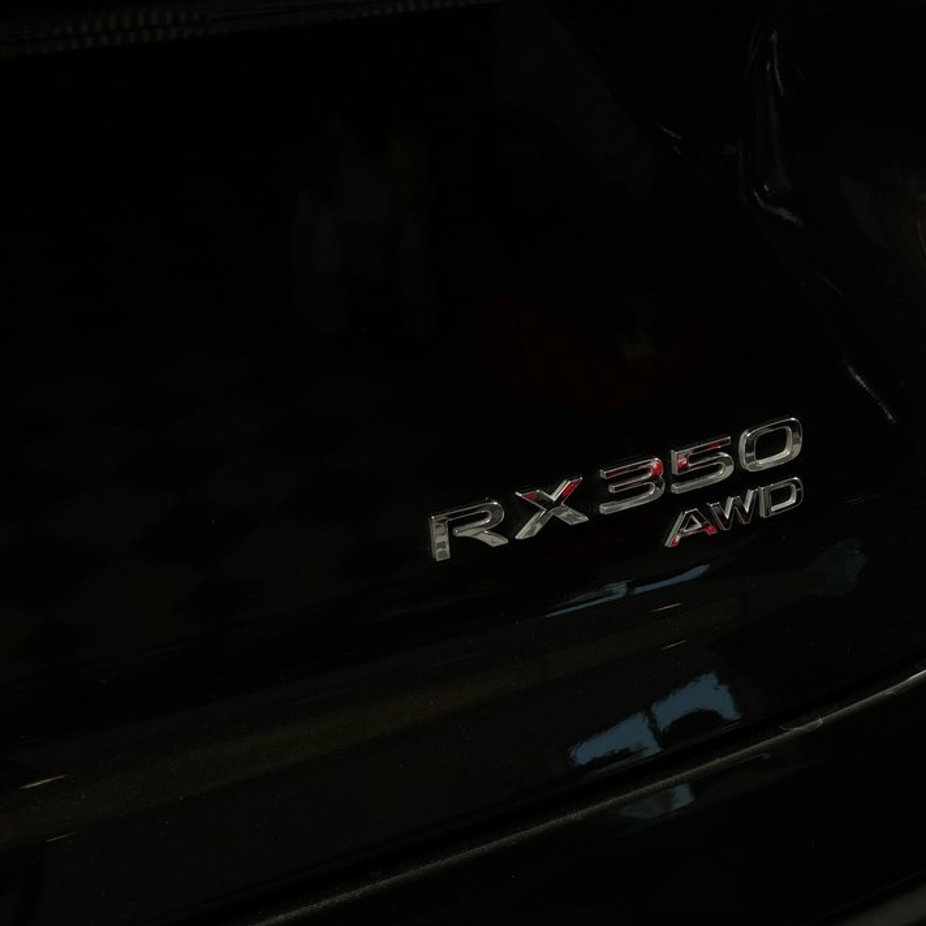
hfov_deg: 30.4
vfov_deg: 30.6
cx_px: 606
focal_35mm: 56
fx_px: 1695
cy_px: 483
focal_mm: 22
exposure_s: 1/200
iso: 250
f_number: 4.2
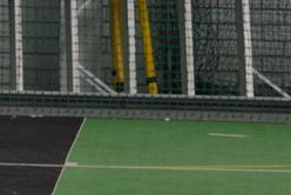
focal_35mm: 652
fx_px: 5276
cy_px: -38
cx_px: -257
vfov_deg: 2.1
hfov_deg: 3.1
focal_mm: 100
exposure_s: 1/60
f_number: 6
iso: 720
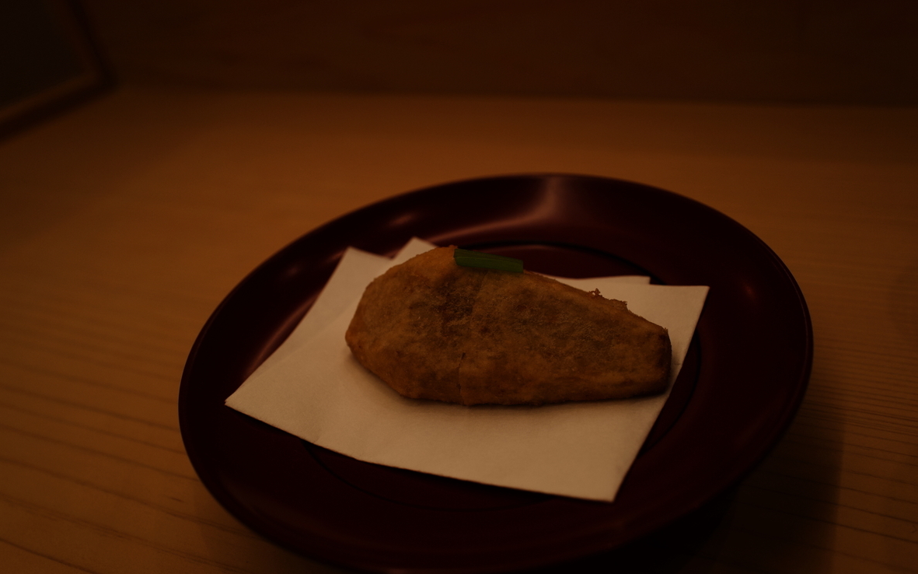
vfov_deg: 43.1
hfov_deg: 64.6
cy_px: 311
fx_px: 726
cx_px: 466
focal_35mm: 29
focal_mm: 28
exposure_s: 1/200
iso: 800
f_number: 5.6
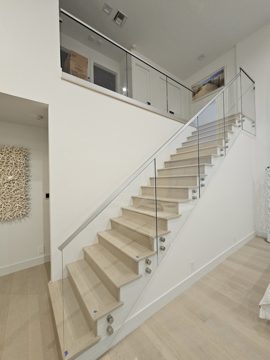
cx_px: 135
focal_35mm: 13
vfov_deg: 106.2
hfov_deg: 89.9
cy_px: 180
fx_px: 135
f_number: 2.2
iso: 320
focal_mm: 2.2
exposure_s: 1/40
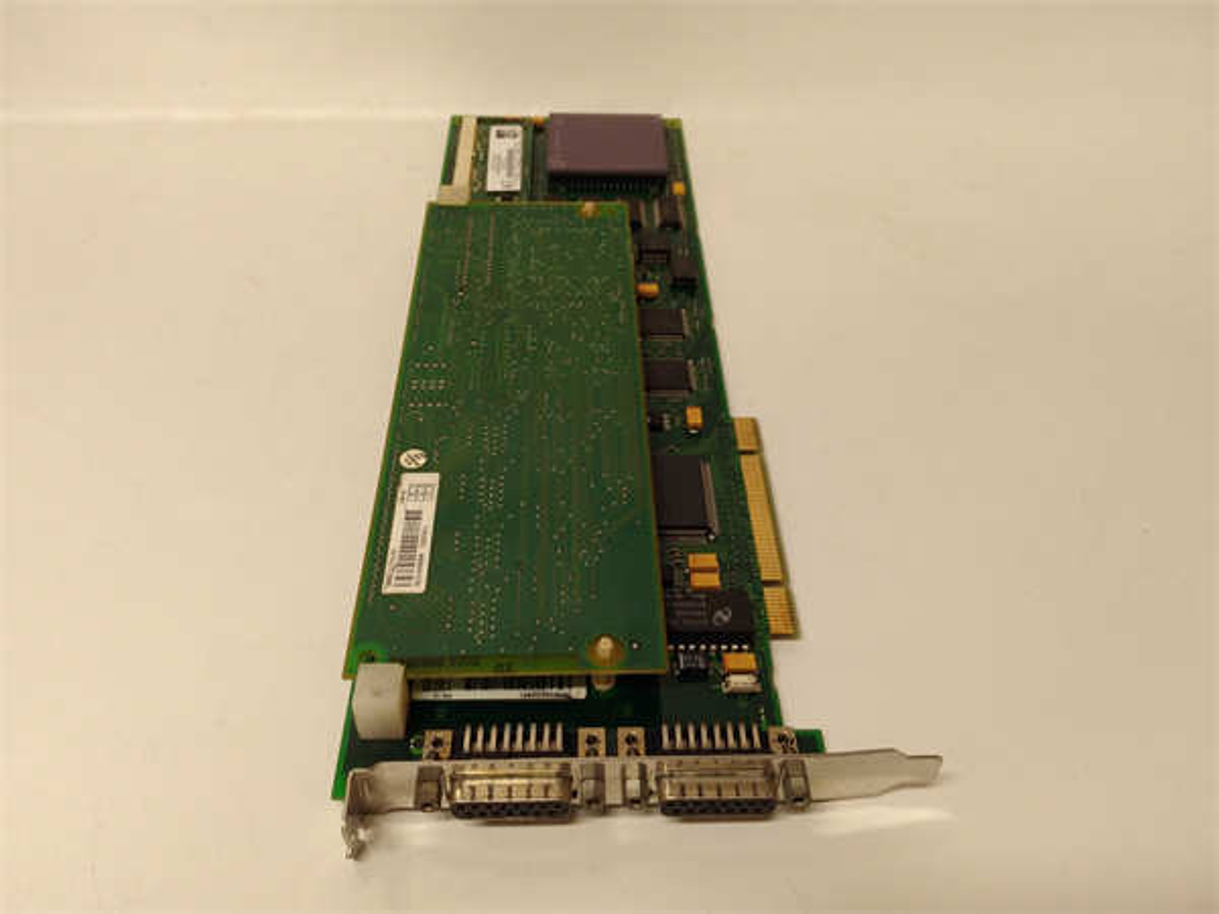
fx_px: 951
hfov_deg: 65.3
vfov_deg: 51.4
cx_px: 610
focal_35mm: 27
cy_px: 457
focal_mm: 3.79
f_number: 2
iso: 172
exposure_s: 1/33
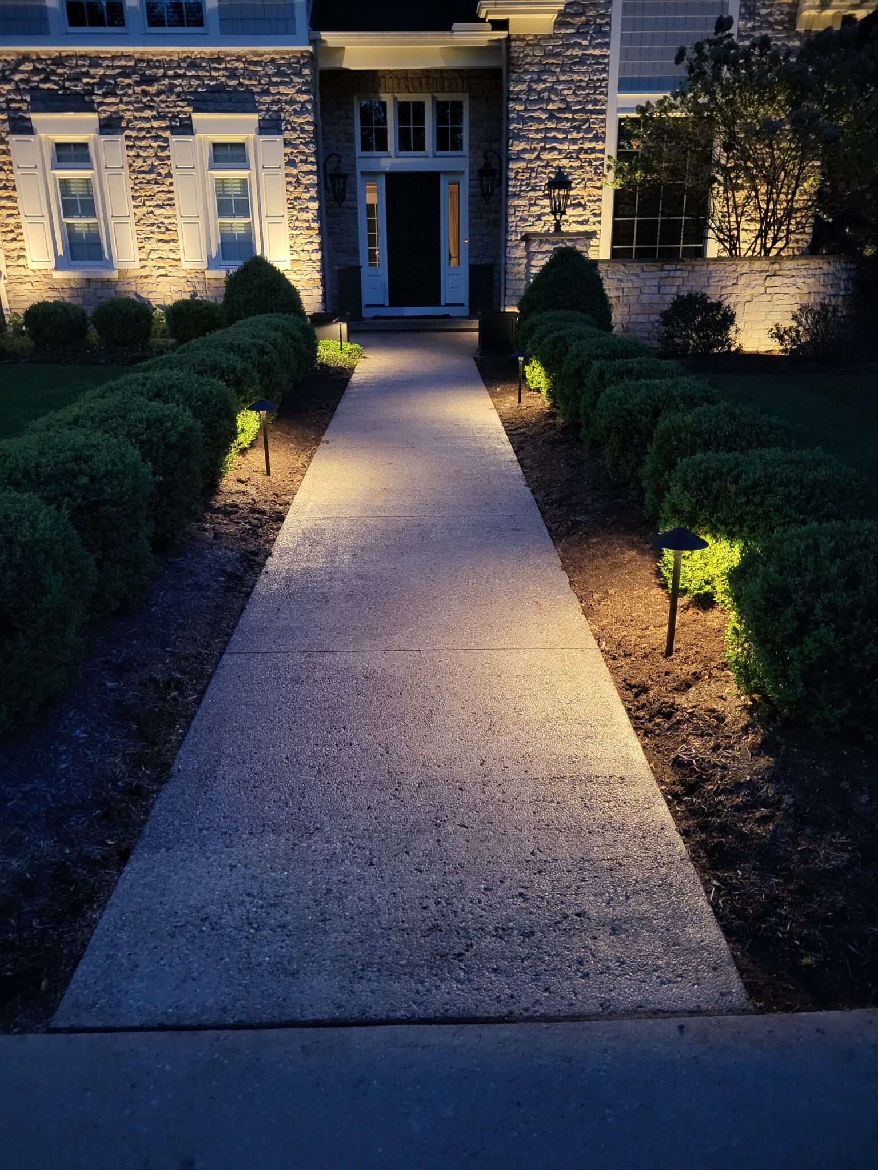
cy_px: 585
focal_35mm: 26
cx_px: 439
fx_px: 879
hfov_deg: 53.1
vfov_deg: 67.3
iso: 800
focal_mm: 5.4
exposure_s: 1/24
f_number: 1.8
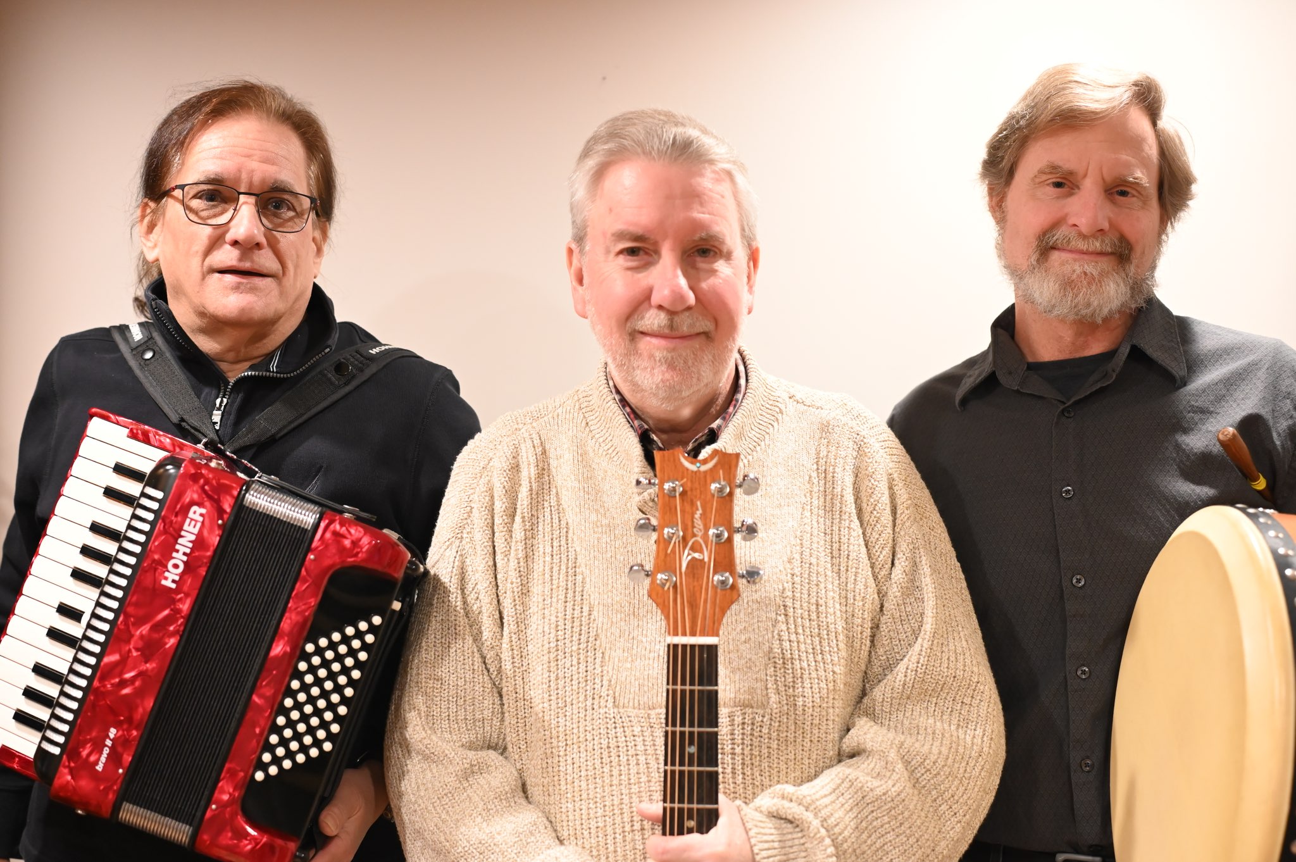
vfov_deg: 26.9
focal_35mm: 50
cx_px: 648
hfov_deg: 39.6
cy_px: 431
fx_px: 1799
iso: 3200
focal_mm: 50
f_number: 2.8
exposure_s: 1/100
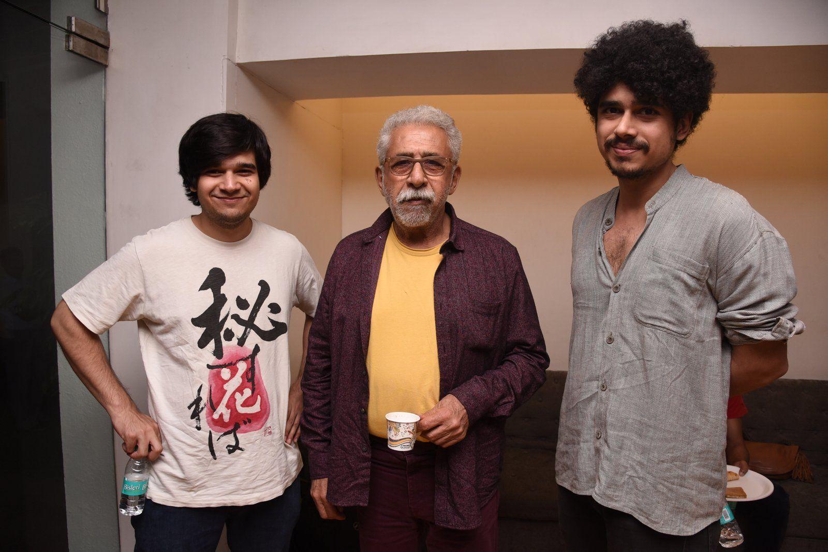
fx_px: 552
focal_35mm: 24
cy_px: 276
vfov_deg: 53.1
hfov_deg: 73.7
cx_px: 414
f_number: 5.6
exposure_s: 1/200
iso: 1000
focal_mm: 24
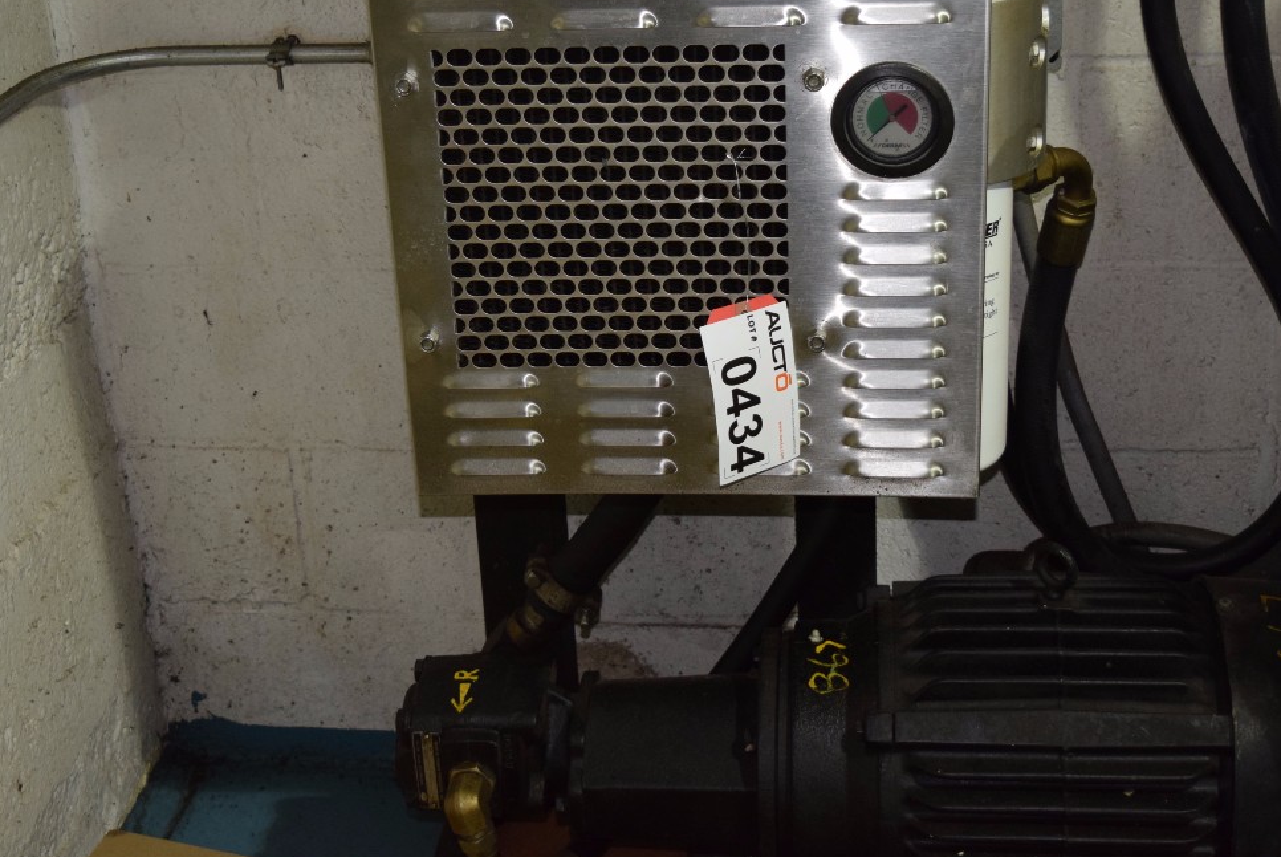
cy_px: 320
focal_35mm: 58
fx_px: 2054
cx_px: 655
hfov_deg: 34.6
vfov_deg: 23.5
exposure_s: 1/60
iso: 1100
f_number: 4.2
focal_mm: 29
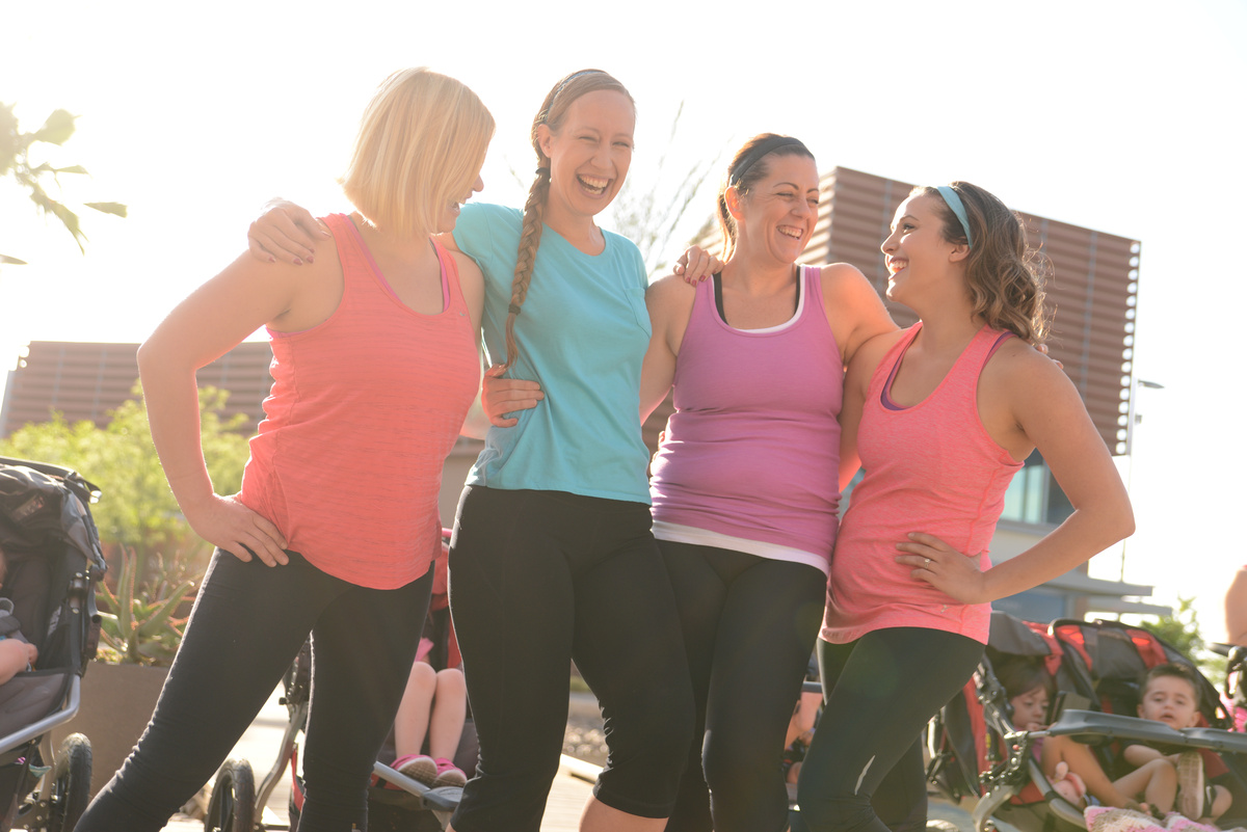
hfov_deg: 43.6
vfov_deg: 29.9
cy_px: 416
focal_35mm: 45
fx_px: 1559
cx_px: 624
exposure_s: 1/640
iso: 250
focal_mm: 45
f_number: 3.5
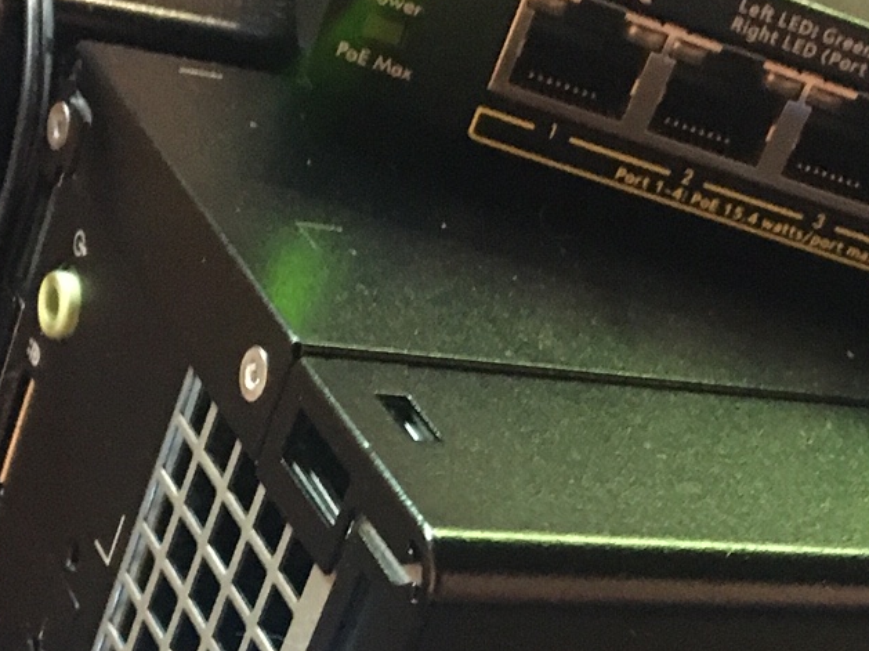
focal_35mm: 93
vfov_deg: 15.7
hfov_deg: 21.0
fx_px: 2333
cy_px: 607
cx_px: 557
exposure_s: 1/15
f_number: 2.2
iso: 500
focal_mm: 4.15
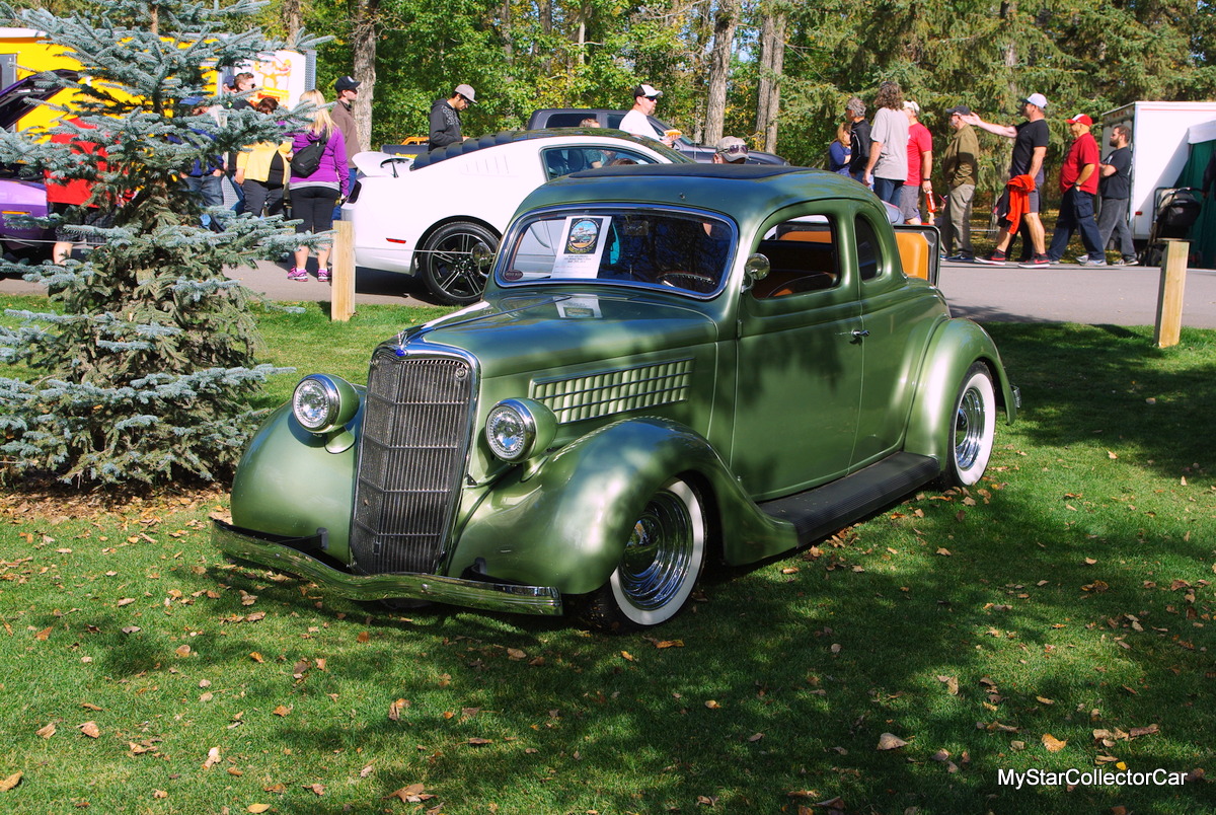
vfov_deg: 29.3
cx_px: 608
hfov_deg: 42.7
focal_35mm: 46
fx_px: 1556
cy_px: 408
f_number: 6.7
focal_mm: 30.63
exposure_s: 1/180
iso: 100
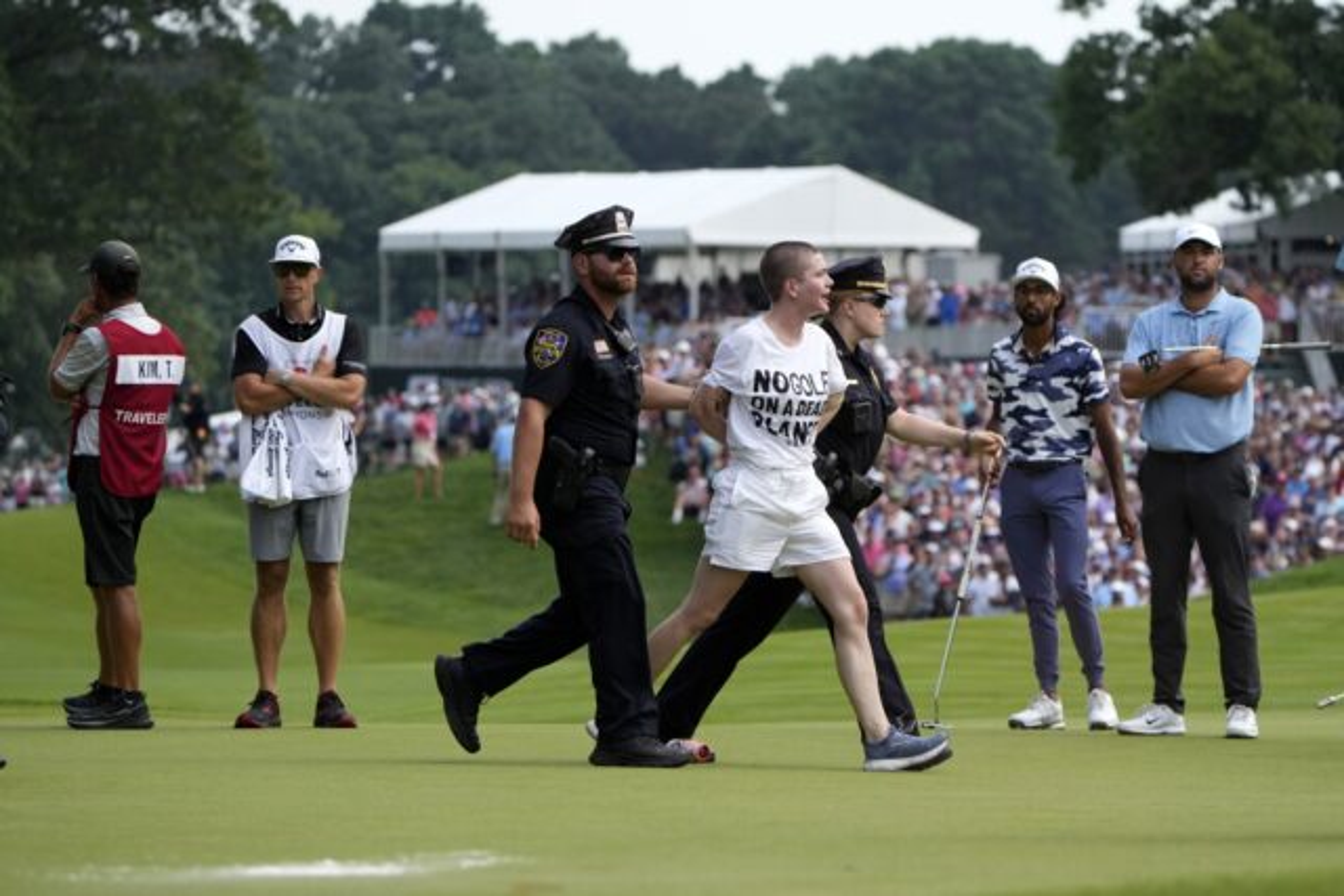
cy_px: 448
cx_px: 672
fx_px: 8065
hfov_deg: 9.5
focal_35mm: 216
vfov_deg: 6.4
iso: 800
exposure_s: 1/1600
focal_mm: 216
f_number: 6.3
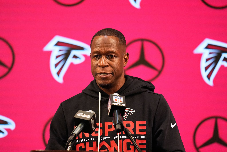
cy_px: 76
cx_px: 114
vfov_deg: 3.4
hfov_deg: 5.2
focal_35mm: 400
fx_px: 2522
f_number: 2.8
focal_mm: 400
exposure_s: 1/400
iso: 4000
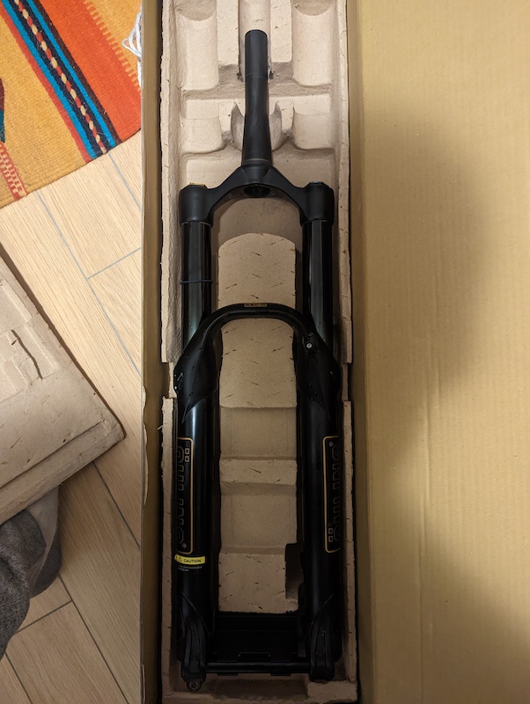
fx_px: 489
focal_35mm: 24
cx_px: 265
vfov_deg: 71.5
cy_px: 352
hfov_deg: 56.9
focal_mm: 6.81
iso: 1430
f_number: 1.85
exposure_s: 1/24
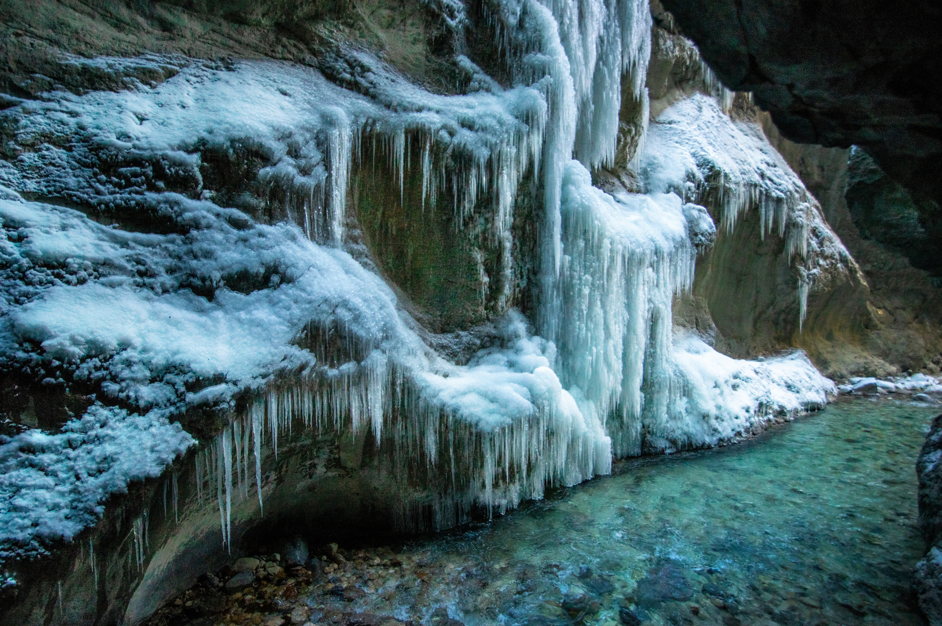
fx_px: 392
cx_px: 471
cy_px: 313
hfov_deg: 100.4
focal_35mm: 15
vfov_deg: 77.2
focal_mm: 10
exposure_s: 1/200
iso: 400
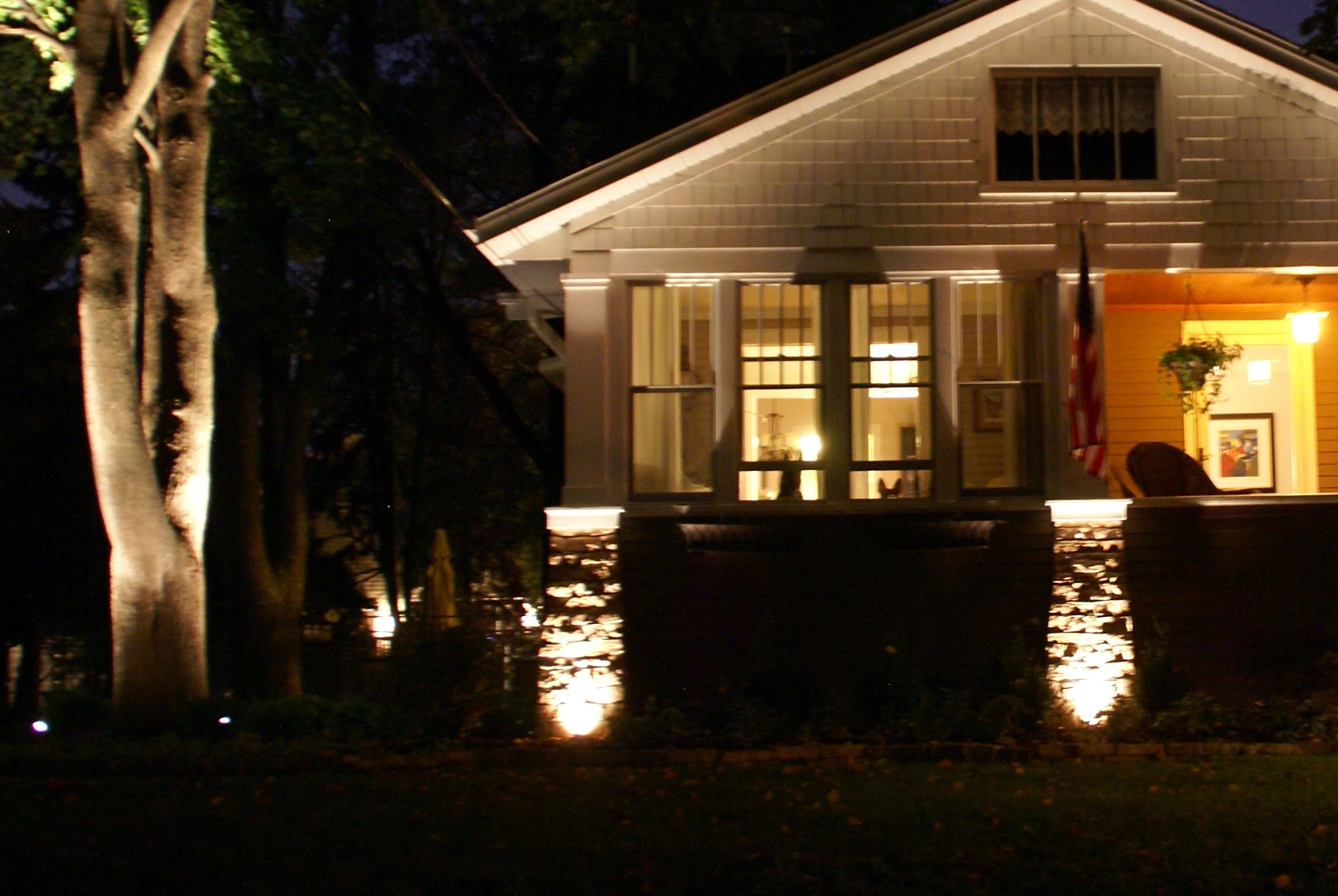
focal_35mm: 58
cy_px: 142
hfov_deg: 34.0
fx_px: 2159
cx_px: 932
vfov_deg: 23.0
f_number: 3.5
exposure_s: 3.2
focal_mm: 22
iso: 400
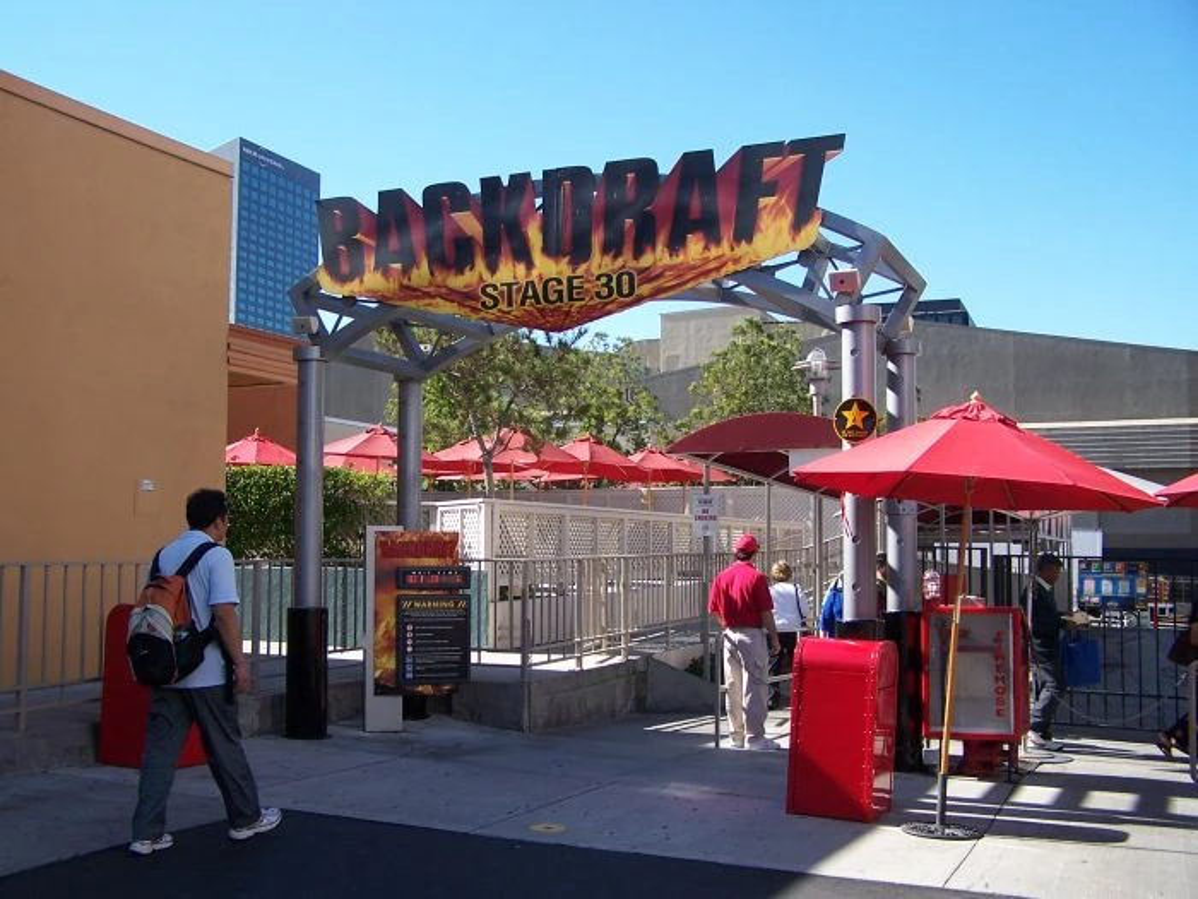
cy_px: 450
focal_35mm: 38
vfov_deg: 37.7
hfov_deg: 49.0
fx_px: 1315
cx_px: 599
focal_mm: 6.3
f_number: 2.8
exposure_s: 1/500
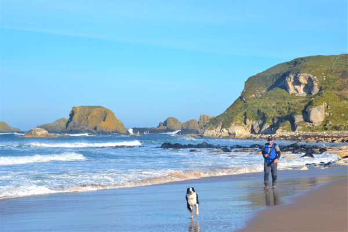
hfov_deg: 28.1
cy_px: 116
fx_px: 696
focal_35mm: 72
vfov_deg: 18.9
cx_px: 174
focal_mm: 48
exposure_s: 1/320
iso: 100
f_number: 9
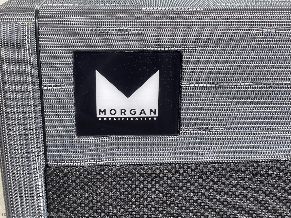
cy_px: 109
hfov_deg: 36.8
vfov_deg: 28.0
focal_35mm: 52
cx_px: 146
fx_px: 437
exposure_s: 1/99
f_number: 2
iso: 80
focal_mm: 6
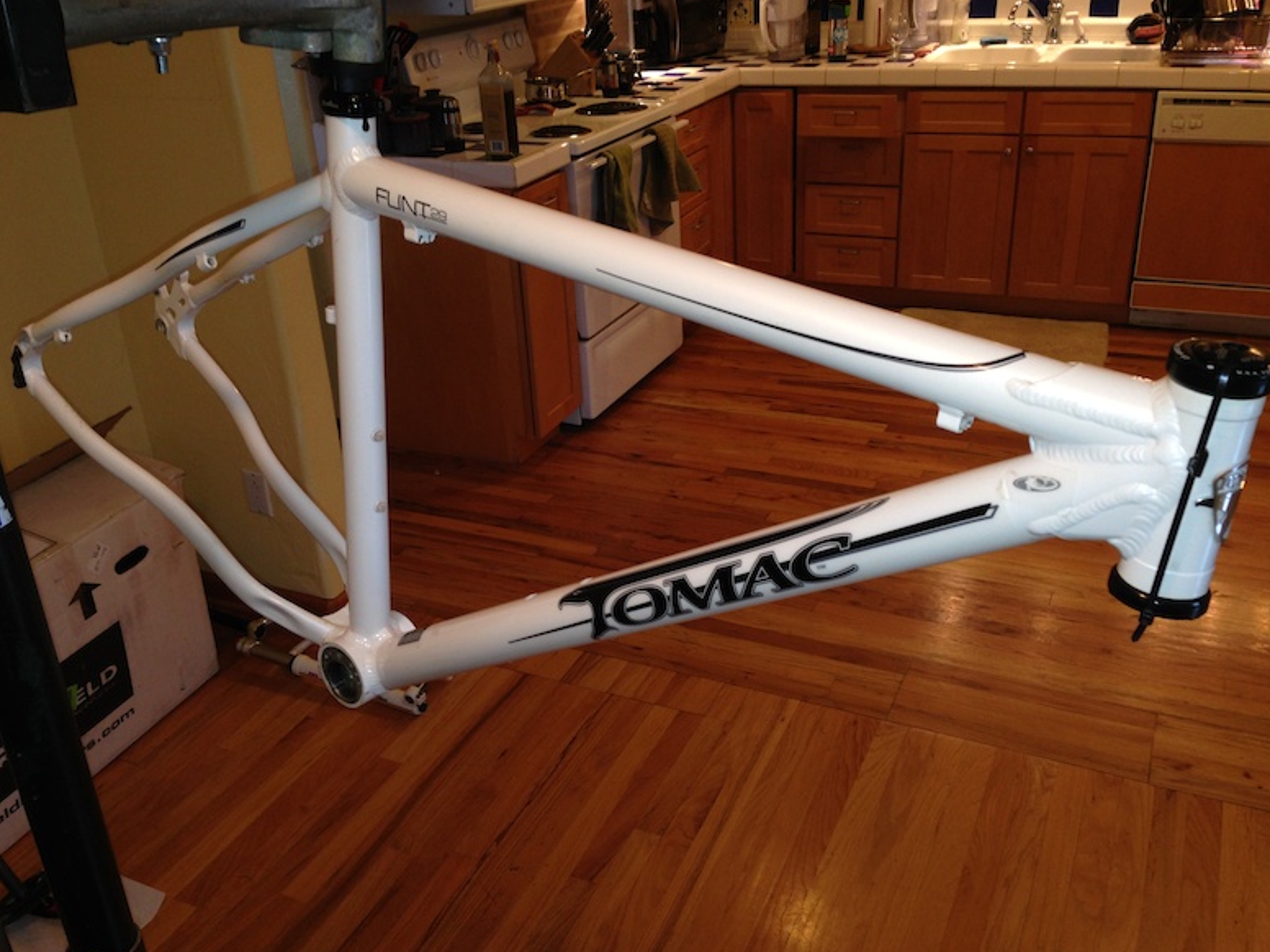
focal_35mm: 34
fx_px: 1247
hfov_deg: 54.0
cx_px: 628
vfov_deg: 41.8
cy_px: 466
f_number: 2.4
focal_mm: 4.12
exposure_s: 1/20
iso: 64
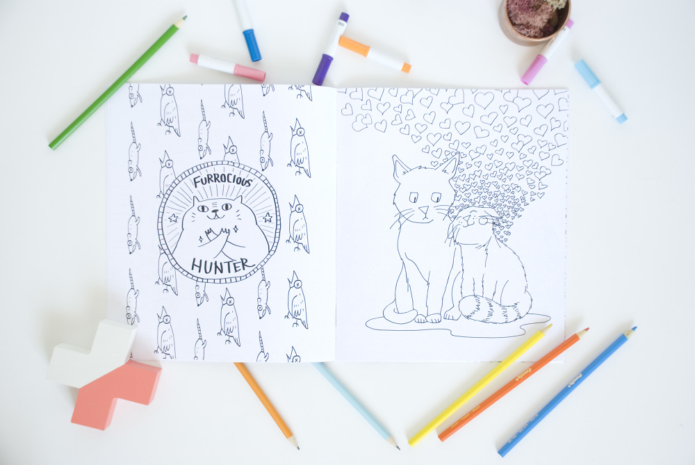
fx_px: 899
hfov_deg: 42.3
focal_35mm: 46
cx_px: 348
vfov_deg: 29.0
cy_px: 232
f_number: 4.2
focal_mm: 31
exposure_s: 1/8
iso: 200
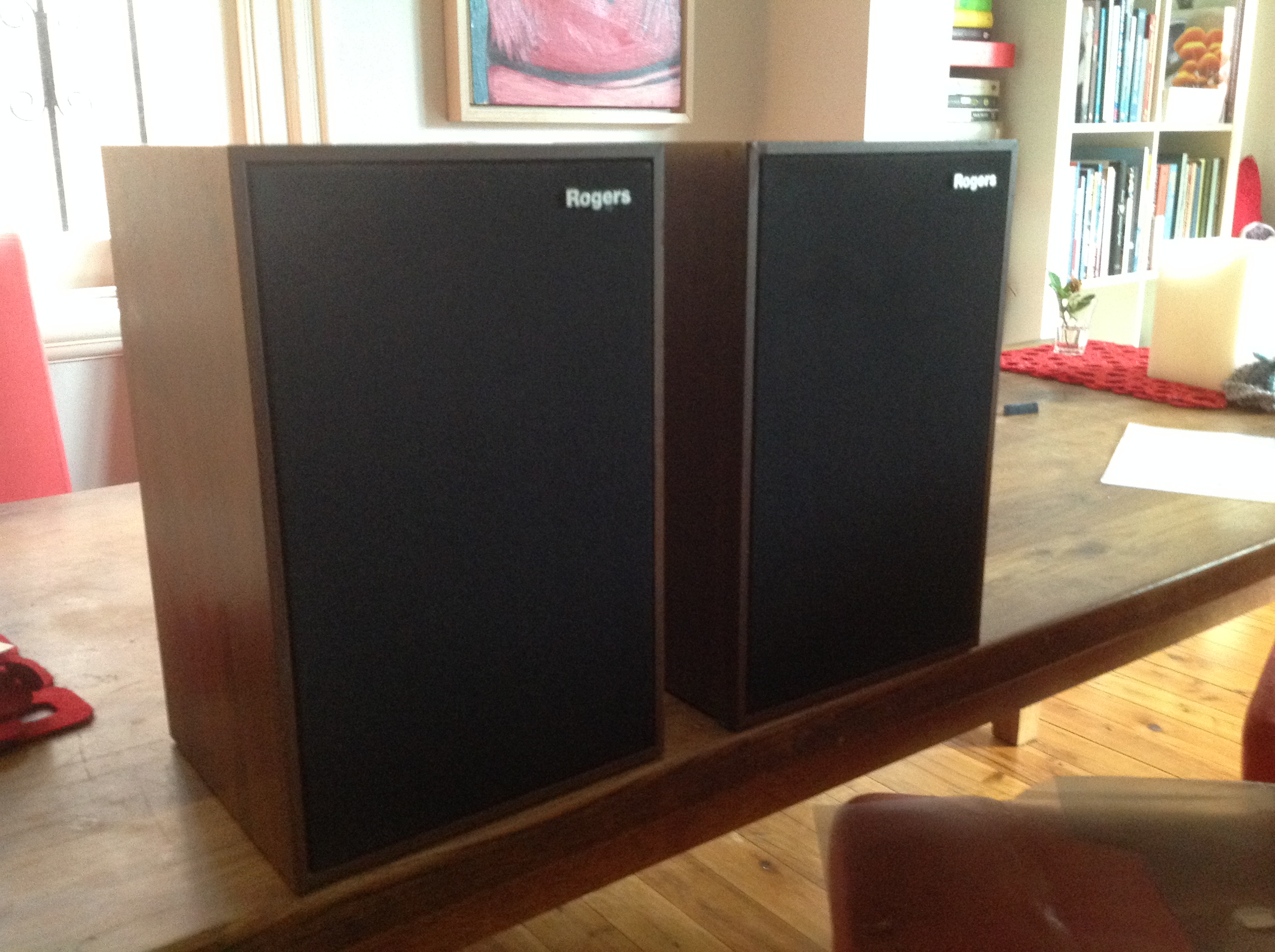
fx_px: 1287
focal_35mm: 35
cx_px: 638
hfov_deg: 52.7
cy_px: 476
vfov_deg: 40.6
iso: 400
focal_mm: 4.28
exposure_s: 1/15
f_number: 2.4
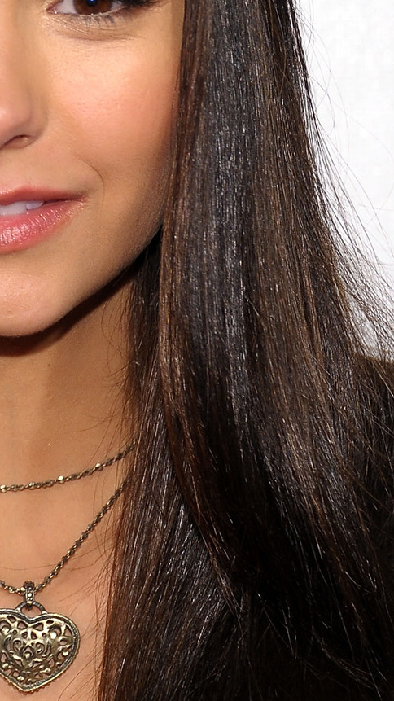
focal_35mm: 289
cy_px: 326
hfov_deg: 4.2
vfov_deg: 7.5
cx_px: 23
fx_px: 5370
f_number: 5.6
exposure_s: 1/125
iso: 640
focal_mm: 116
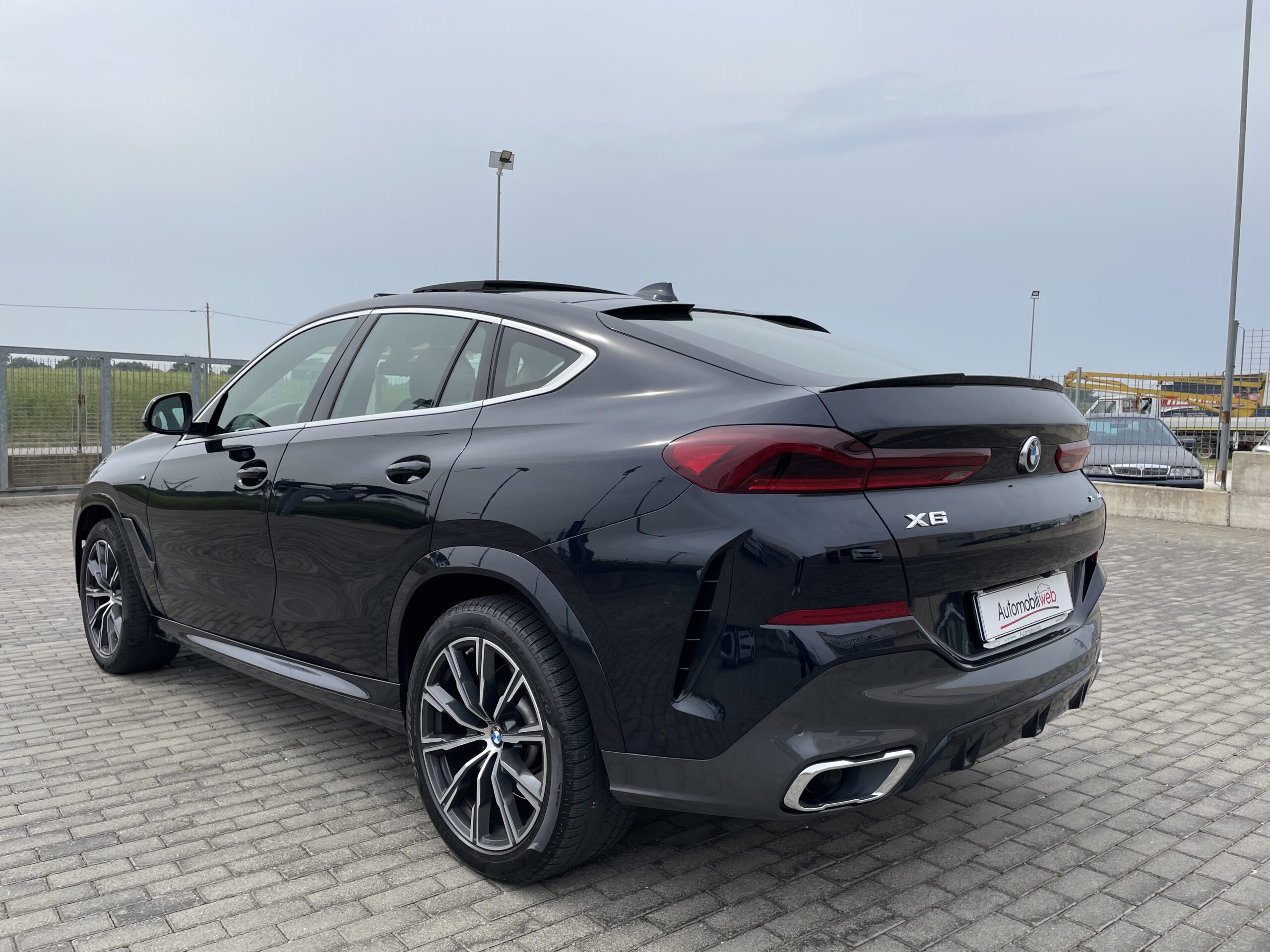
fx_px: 954
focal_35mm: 26
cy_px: 476
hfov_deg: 67.3
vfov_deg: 53.1
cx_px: 635
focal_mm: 4.2
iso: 32
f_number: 1.6
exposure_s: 1/3731
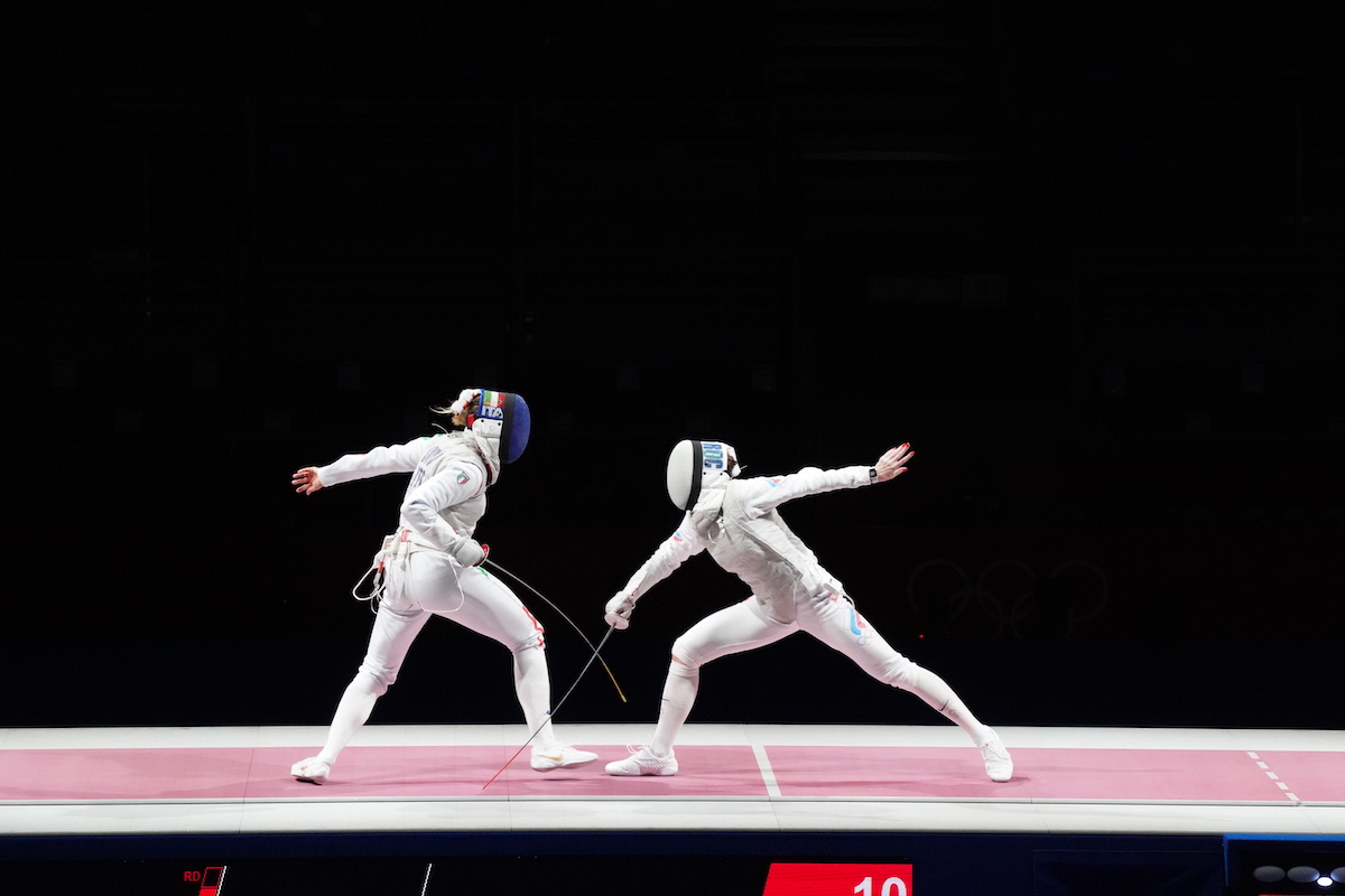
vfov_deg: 7.5
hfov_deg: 11.2
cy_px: 448
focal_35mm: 183
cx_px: 672
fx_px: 6837
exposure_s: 1/800
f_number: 8
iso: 12800
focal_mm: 183
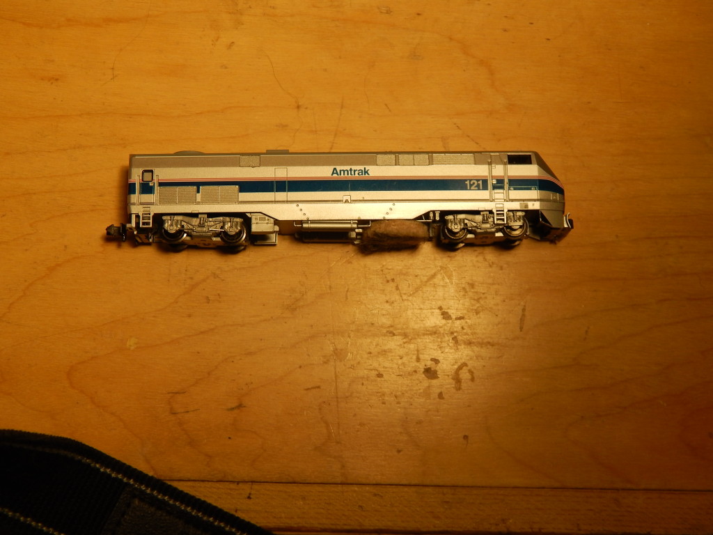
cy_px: 268
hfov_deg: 43.9
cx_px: 356
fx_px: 886
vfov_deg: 33.6
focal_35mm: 43
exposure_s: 1/30
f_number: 3.6
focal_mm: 7.7
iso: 125
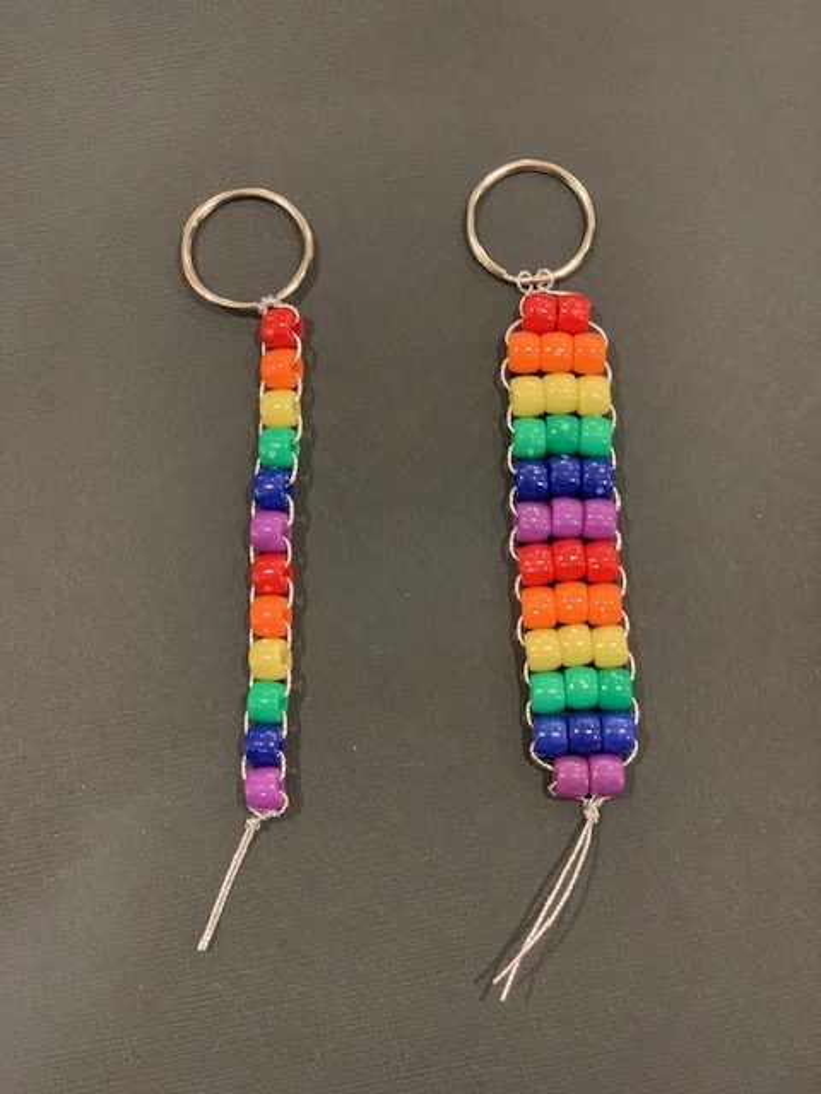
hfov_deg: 28.0
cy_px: 547
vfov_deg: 36.8
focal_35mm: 52
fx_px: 1644
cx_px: 410
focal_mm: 6
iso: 640
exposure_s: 1/30
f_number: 2.4
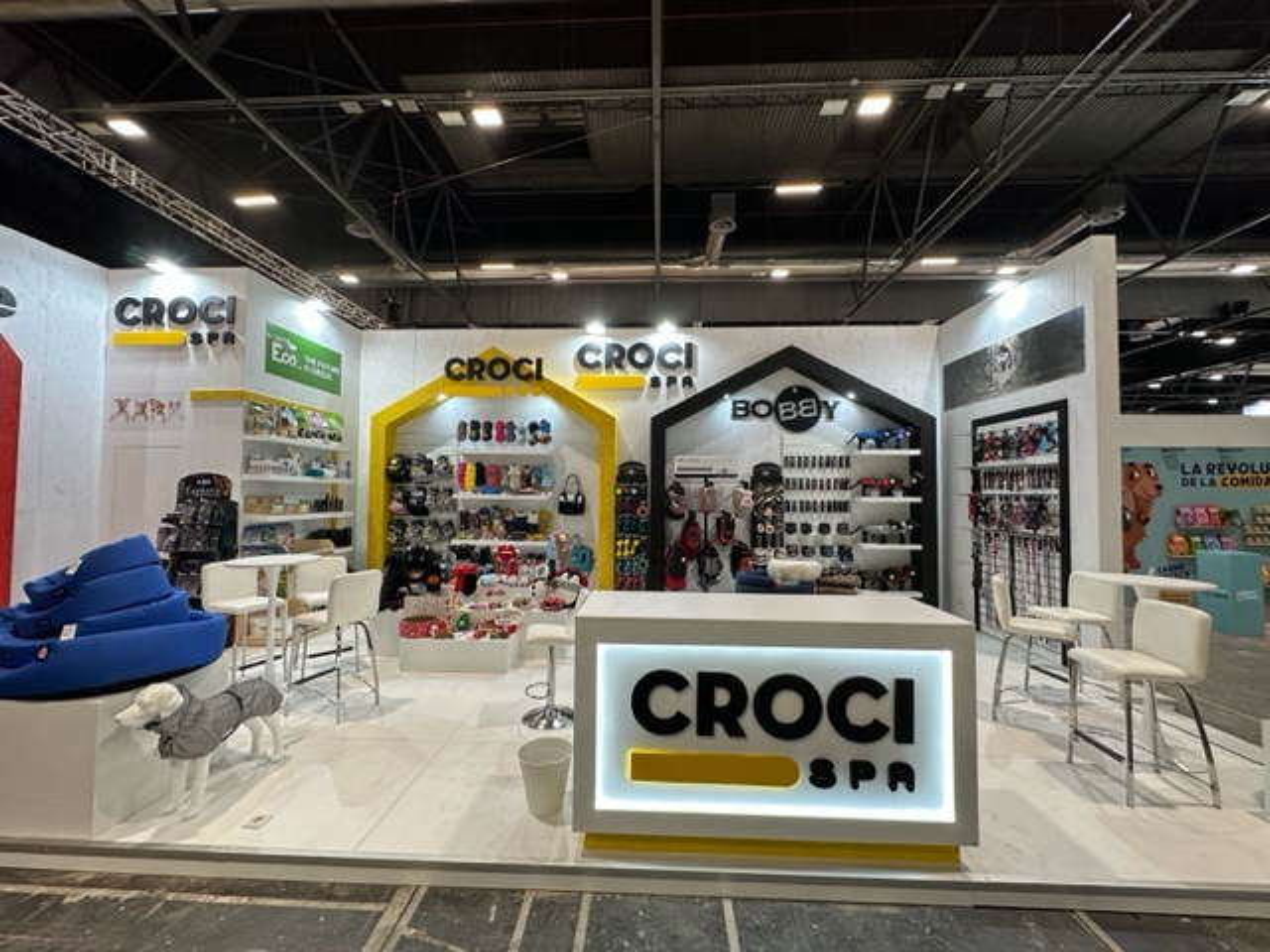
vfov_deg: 85.7
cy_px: 476
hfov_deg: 102.1
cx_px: 635
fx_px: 514
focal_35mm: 14
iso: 160
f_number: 2.2
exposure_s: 1/100
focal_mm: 2.22
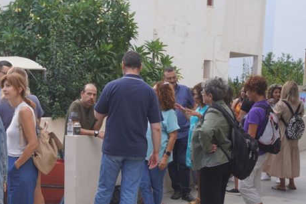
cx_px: 67
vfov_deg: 25.1
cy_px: 165
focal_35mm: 53
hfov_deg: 36.5
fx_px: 449
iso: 125
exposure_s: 1/160
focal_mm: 21
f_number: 4
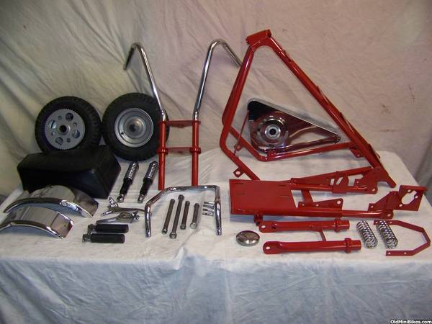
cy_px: 162
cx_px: 216
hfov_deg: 51.4
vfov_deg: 39.7
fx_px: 449
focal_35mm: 36
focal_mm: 5.85
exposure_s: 1/30
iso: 200
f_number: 2.8
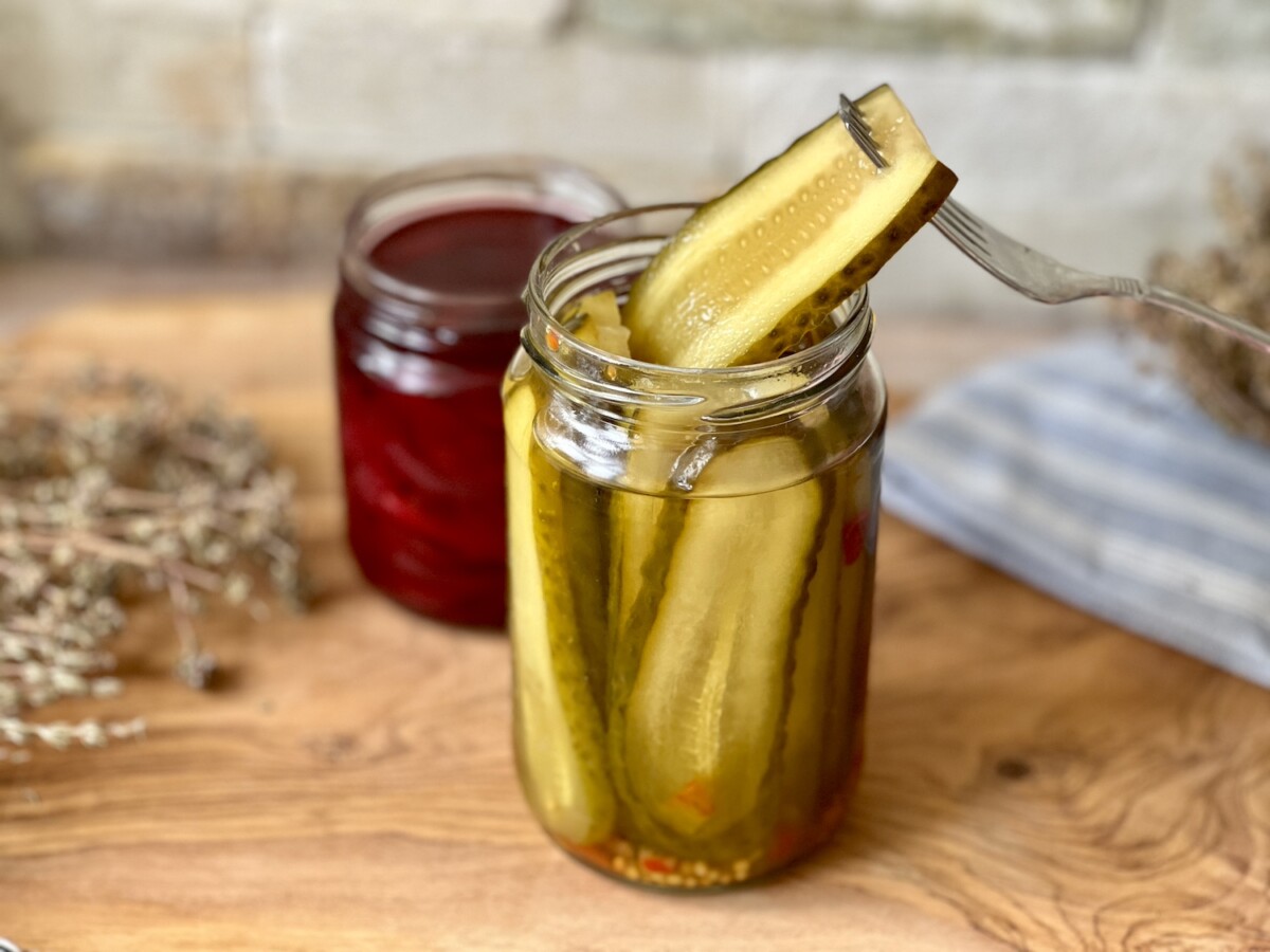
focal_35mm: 77
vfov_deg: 19.1
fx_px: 2825
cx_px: 635
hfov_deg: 25.3
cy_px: 476
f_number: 2.8
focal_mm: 9
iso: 160
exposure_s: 1/121
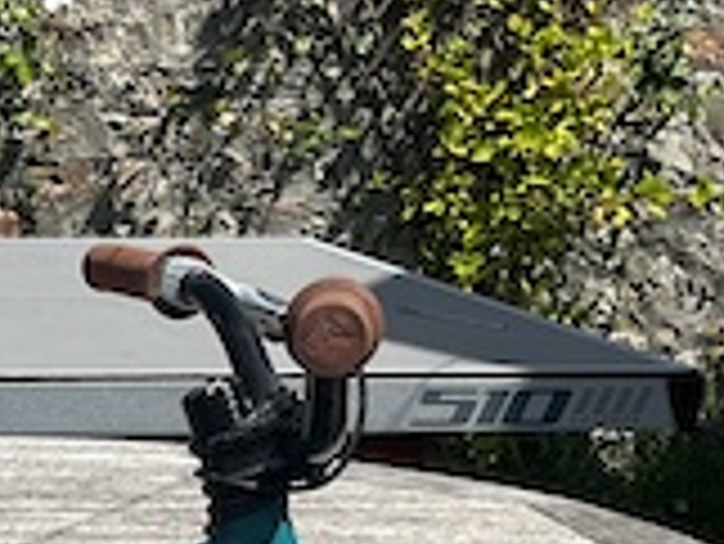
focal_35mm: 129
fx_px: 2700
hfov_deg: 14.6
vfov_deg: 11.0
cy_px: 859
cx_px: -229
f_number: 1.6
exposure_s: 1/3311
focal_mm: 5.1
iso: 50
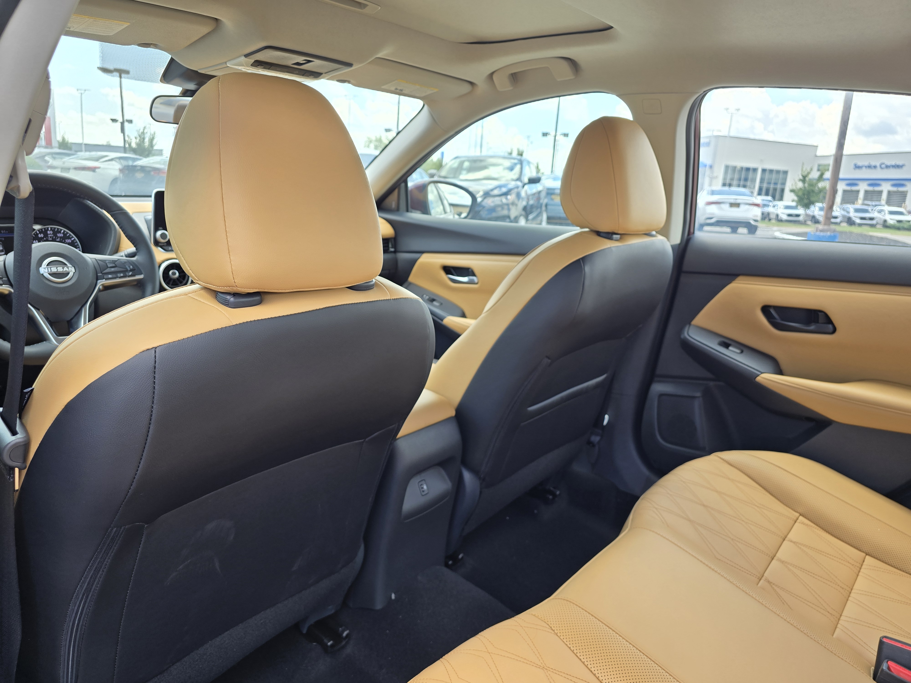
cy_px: 342
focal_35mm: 23
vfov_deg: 58.9
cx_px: 456
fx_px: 605
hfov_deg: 73.9
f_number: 1.7
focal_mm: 6.3
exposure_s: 1/180
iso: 40
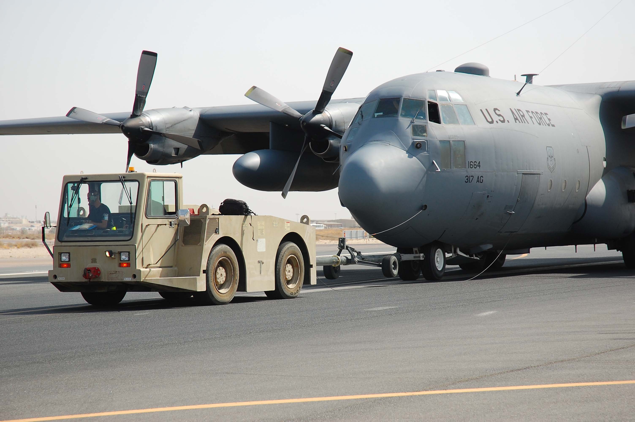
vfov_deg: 13.0
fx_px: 1850
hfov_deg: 19.5
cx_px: 318
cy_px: 211
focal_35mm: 105
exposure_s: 1/640
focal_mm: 70
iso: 200
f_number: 6.3
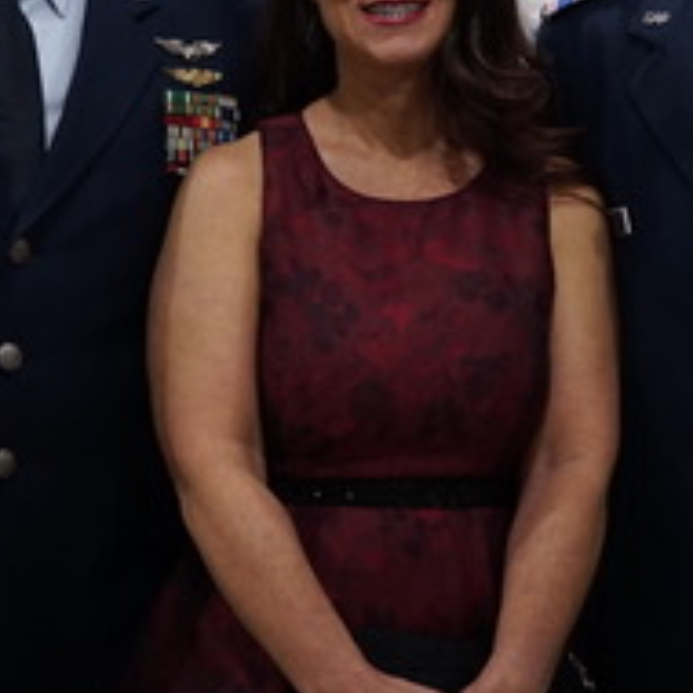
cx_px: 412
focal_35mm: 83
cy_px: 148
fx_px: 1880
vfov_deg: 20.7
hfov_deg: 20.9
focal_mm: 29
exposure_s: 1/160
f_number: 3.5
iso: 2500
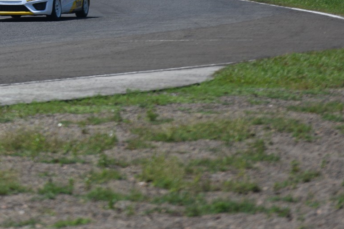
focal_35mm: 573
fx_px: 5475
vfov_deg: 2.4
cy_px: -52
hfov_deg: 3.6
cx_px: -90
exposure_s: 1/2500
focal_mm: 200
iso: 100
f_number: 2.8
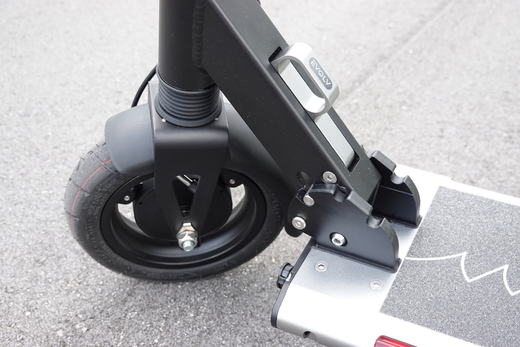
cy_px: 174
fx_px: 693
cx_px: 260
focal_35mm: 48
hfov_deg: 41.1
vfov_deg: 28.1
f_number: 4
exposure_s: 1/100
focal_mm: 18.24
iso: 100
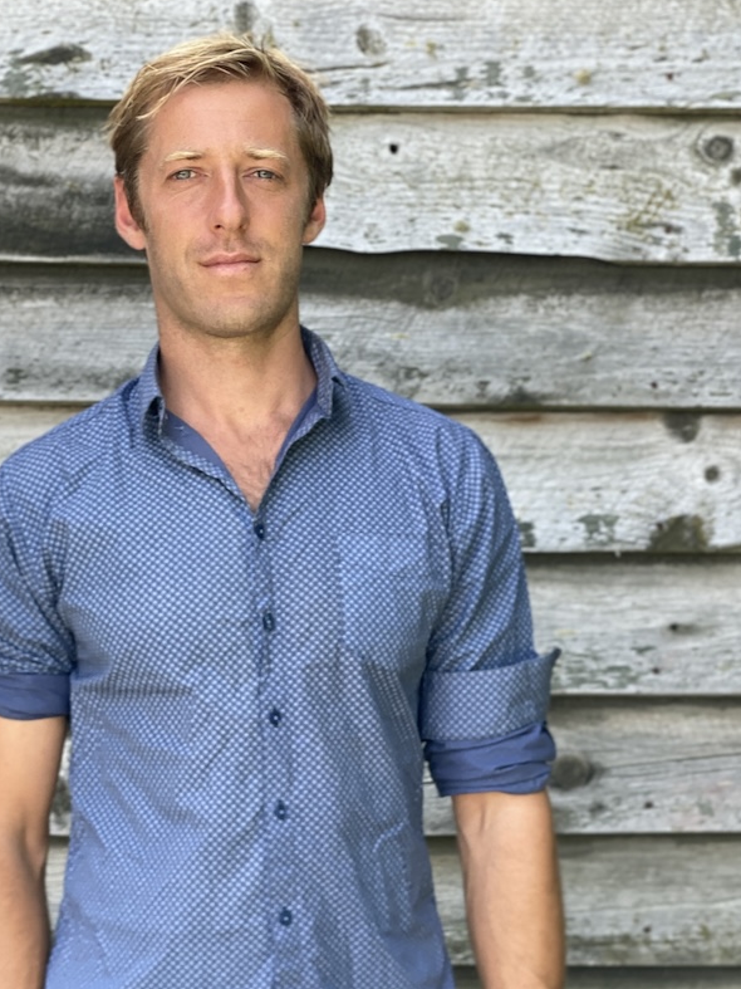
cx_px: 254
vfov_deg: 22.1
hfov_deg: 16.7
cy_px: 723
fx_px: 2512
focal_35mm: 88
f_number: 2
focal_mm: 6
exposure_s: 1/122
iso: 25
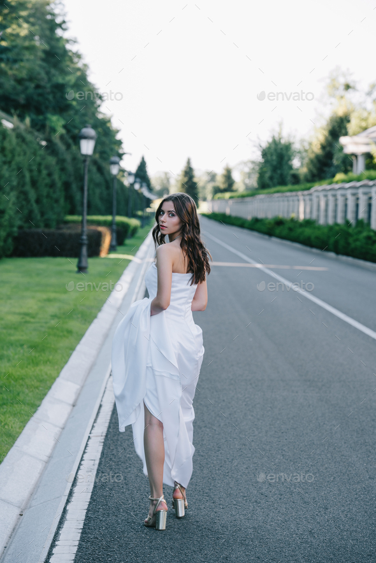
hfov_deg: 11.8
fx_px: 1816
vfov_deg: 17.6
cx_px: 188
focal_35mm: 116
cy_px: 282
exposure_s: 1/160
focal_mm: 116
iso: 250
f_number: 5
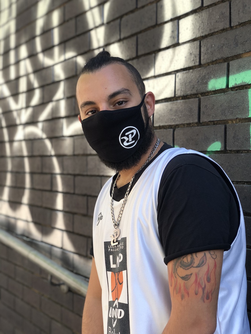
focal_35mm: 52
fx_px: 503
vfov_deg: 36.8
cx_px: 126
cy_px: 167
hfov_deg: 28.0
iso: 32
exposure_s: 1/120
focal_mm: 6
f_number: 2.4
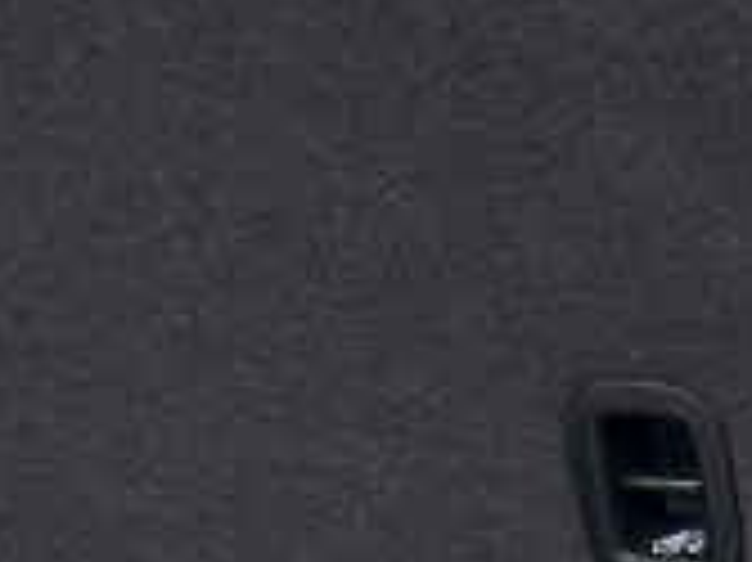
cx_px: 450
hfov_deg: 6.7
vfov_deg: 5.0
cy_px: 782
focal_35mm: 295
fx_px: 6404
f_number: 1.78
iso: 64
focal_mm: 6.86
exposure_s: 1/279
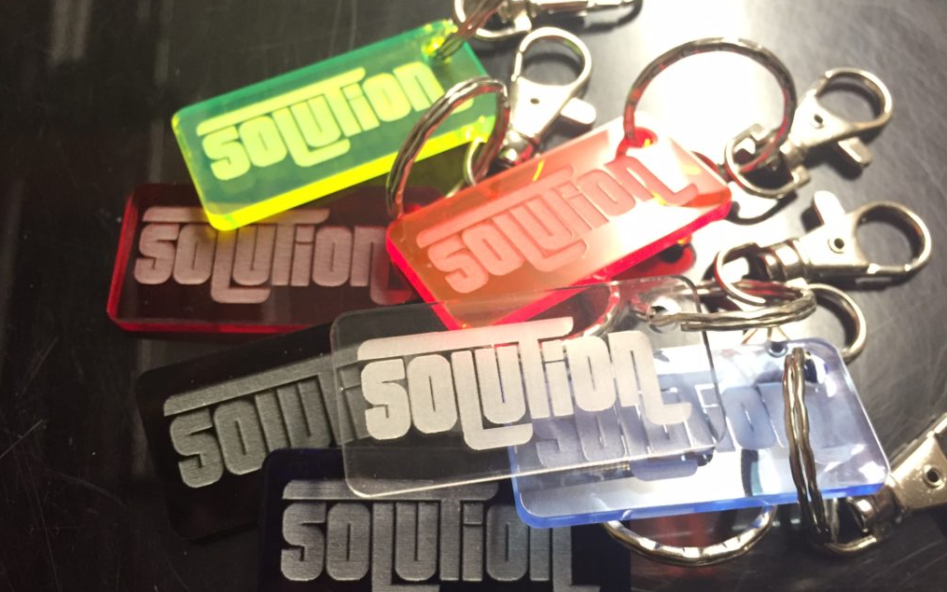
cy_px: 319
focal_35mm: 31
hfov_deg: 61.2
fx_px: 800
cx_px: 473
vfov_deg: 40.6
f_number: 2.2
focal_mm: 4.15
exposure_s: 1/30
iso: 160
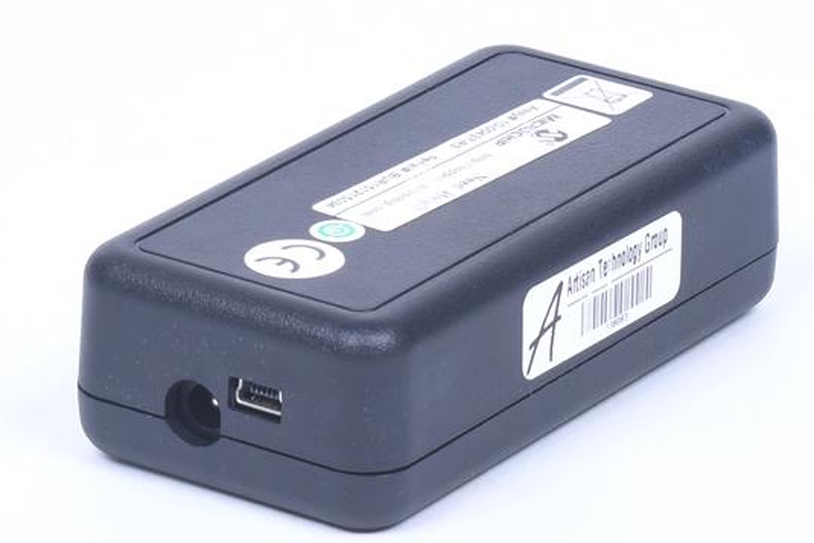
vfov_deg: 14.9
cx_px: 431
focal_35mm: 92
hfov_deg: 22.1
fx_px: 2081
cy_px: 291
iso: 200
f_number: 14
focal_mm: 55
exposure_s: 1/200
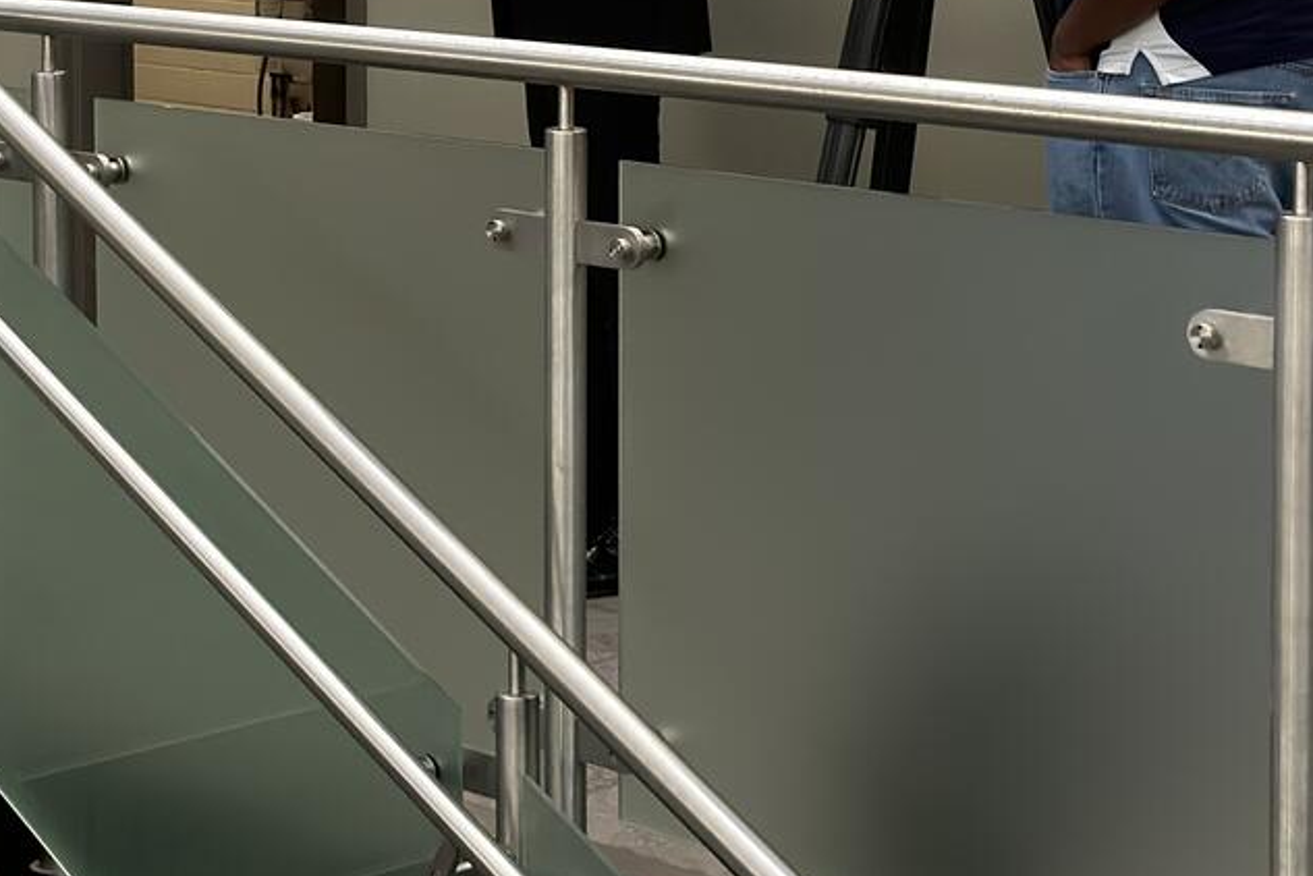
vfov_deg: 13.4
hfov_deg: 20.0
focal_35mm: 101
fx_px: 3683
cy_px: 2
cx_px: 286
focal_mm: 6.86
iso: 250
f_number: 1.78
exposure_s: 1/120
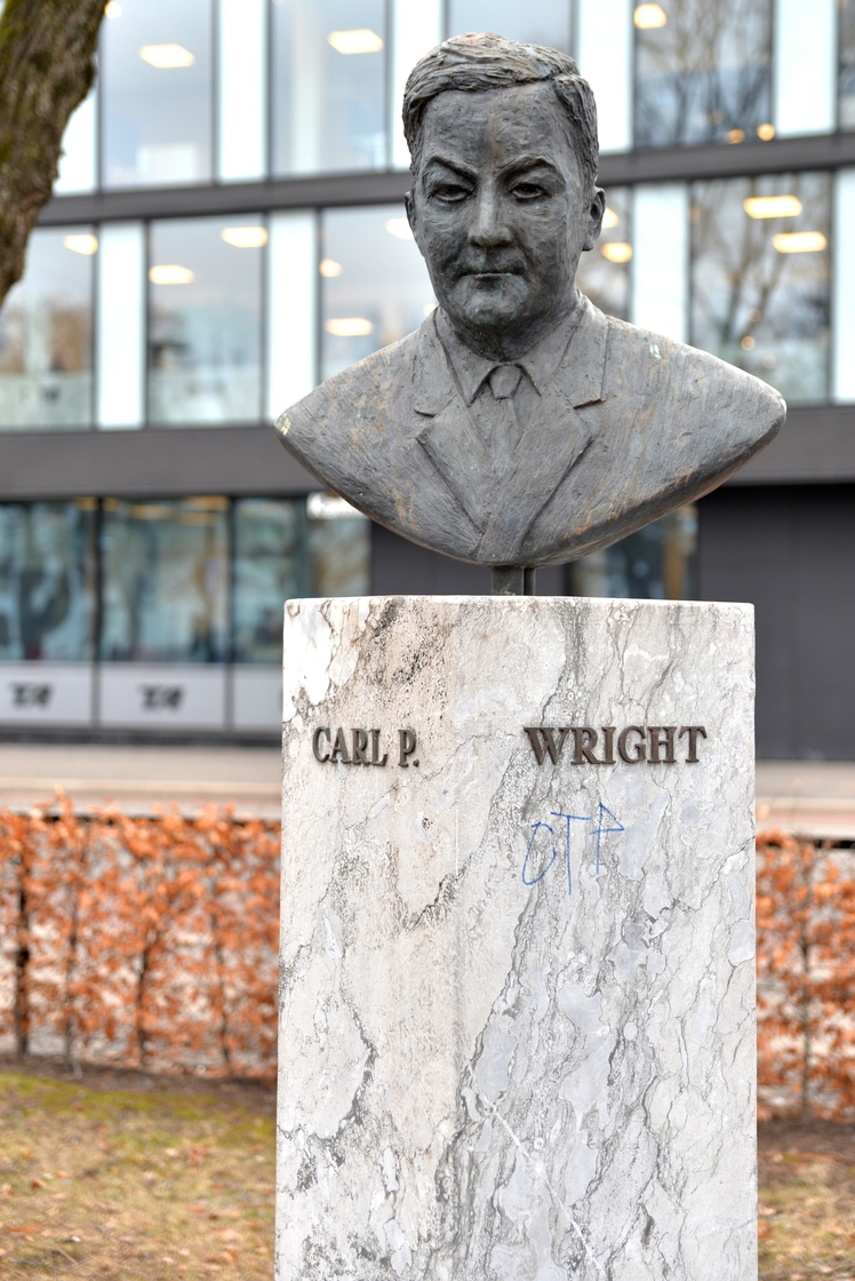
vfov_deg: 33.4
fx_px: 2135
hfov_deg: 22.6
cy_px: 599
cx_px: 454
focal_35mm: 60
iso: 100
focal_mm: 56
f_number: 2.8
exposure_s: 1/100
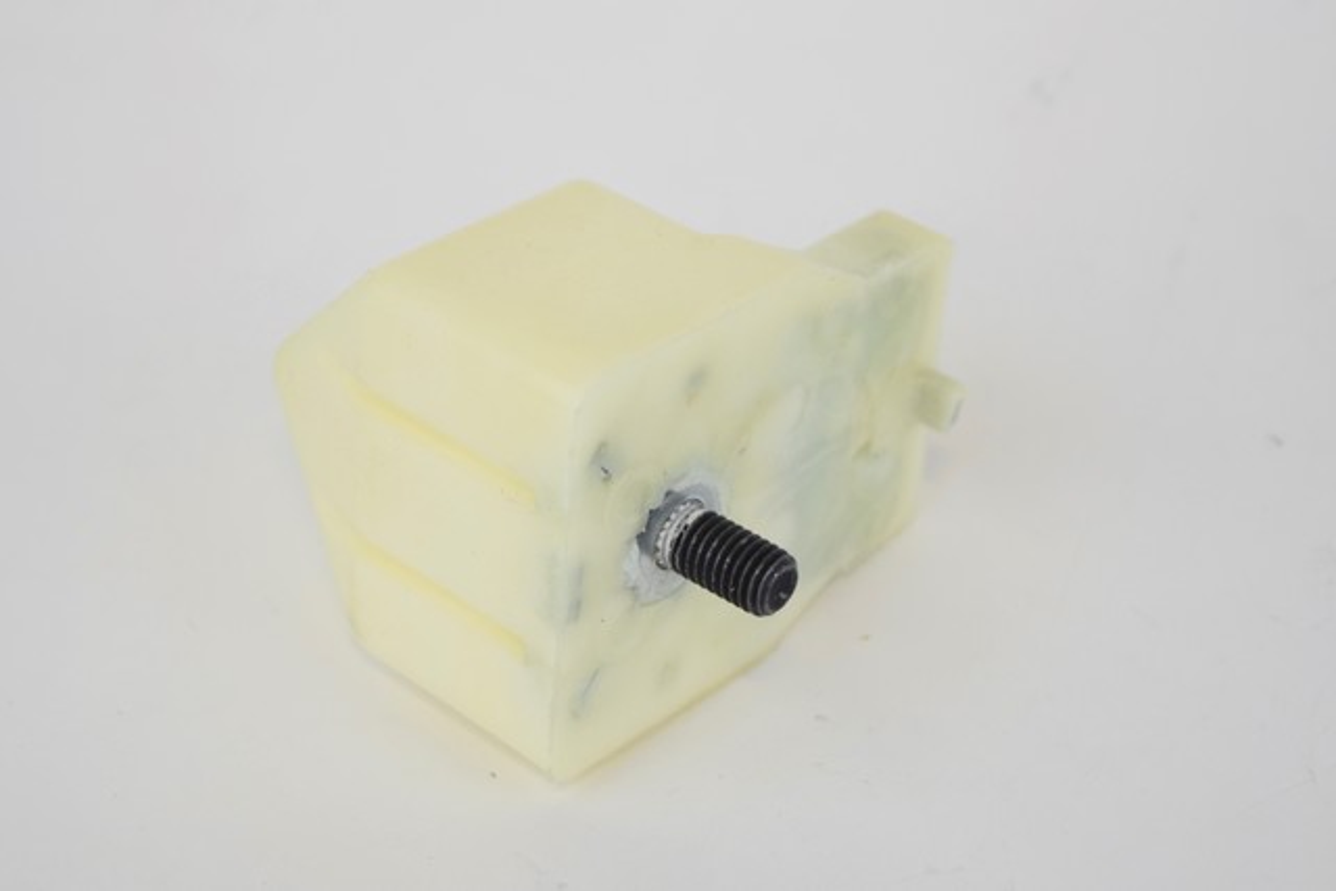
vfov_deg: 16.6
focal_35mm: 82
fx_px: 3062
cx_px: 668
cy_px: 446
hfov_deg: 24.6
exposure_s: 1/60
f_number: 5.6
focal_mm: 55
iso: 1100
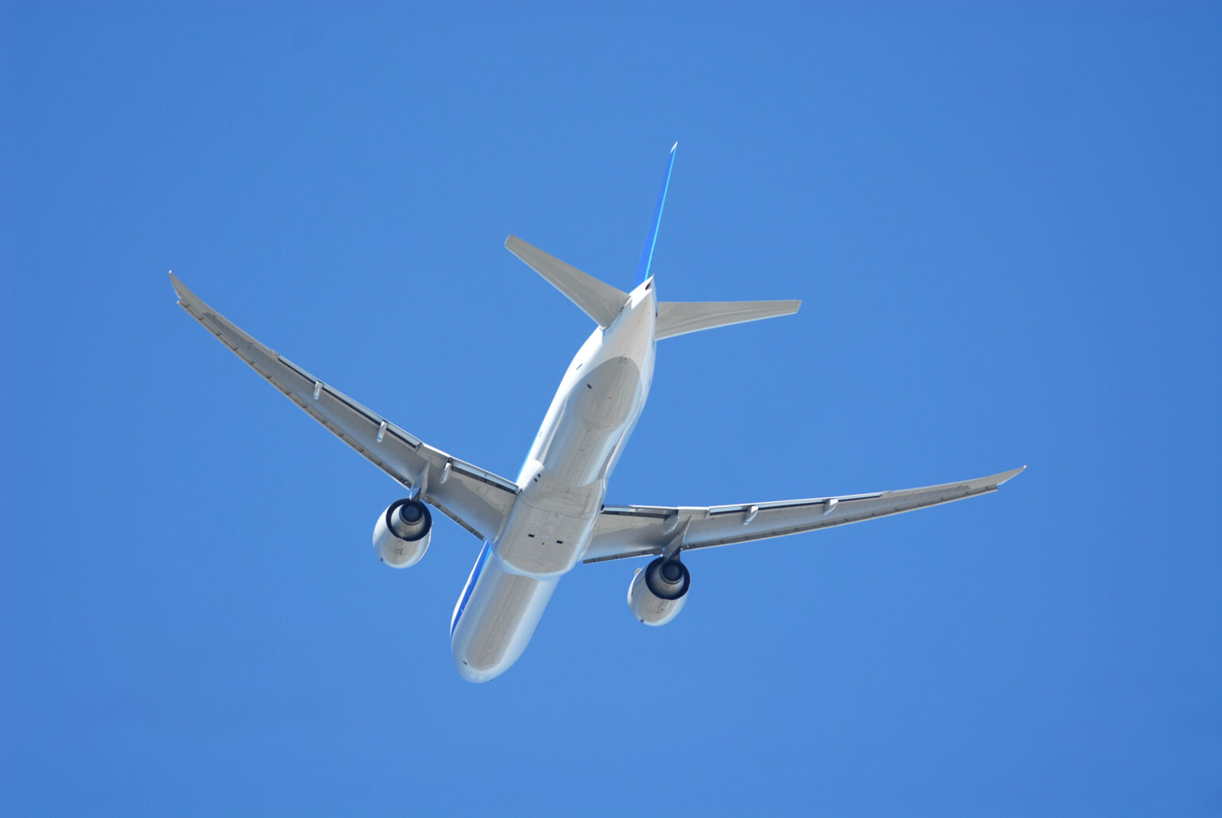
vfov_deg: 3.1
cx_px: 611
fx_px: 15292
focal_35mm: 450
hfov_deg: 4.6
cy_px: 409
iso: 100
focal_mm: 300
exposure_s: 1/500
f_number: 5
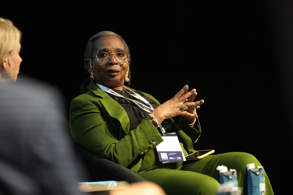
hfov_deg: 7.6
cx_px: 146
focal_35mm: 270
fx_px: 2197
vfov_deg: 5.1
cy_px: 98
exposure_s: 1/125
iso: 3200
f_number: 2.8
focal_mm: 180
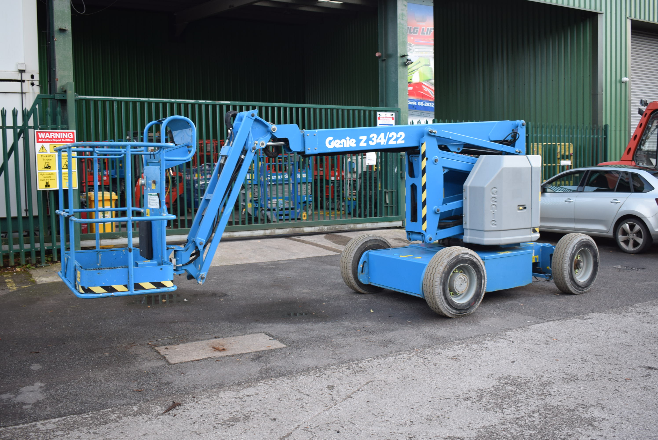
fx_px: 658
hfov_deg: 53.1
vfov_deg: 36.9
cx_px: 329
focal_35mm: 36
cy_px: 220
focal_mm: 24
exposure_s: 1/80
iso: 400
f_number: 4
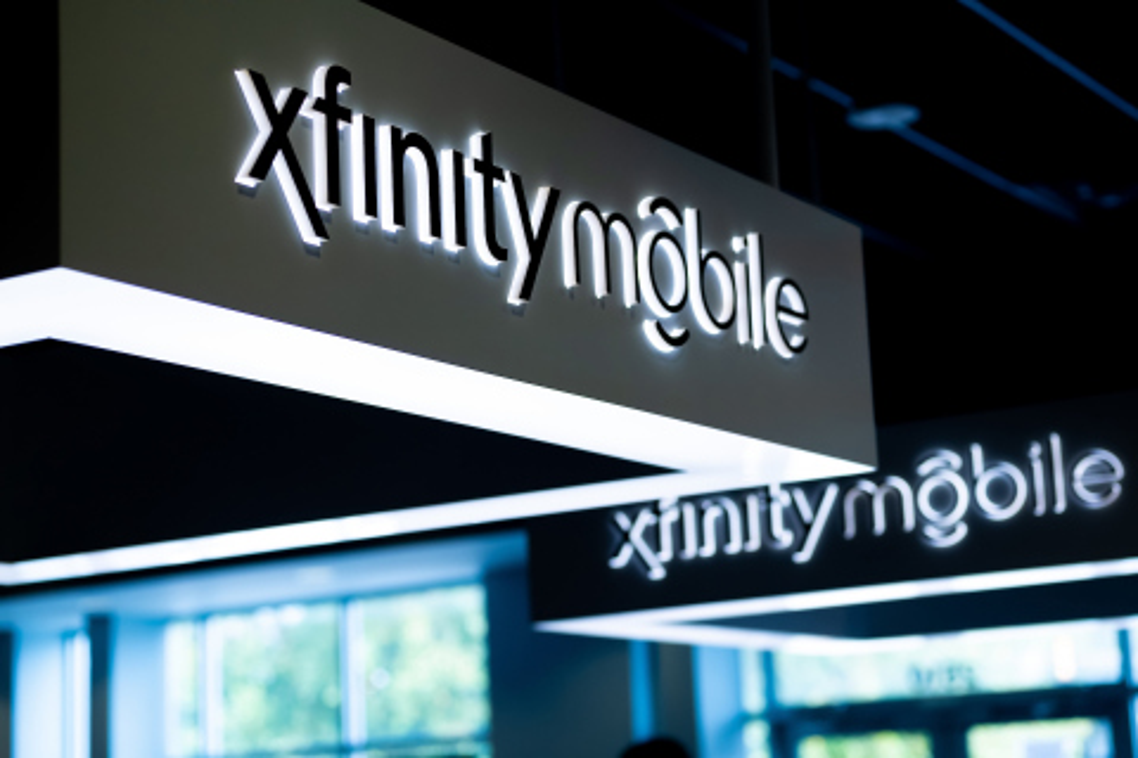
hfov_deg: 27.0
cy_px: 379
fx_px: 2371
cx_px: 569
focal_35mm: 75
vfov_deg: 18.2
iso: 800
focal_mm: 50
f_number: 2.8
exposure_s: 1/550
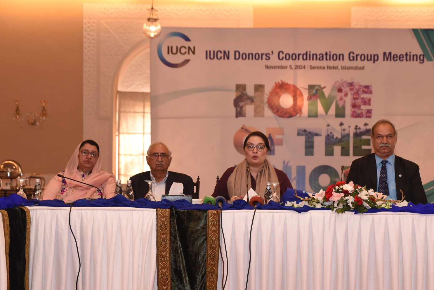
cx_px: 272
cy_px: 187
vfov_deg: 21.9
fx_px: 748
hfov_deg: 32.2
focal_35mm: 62
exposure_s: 1/125
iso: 1600
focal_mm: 48
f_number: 3.2
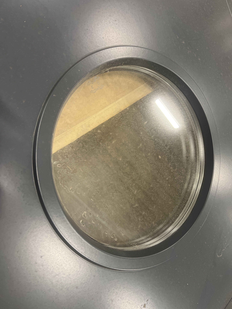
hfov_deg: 53.1
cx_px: 116
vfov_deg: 67.3
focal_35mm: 26
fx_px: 232
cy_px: 154
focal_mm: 5.7
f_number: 1.5
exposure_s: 1/74
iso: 125
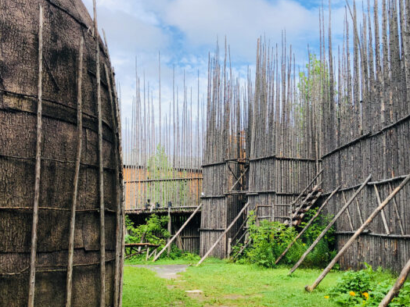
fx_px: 486
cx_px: 218
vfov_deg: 35.1
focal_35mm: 41
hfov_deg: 45.8
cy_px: 167
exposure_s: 1/1033
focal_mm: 3.99
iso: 20
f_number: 1.8
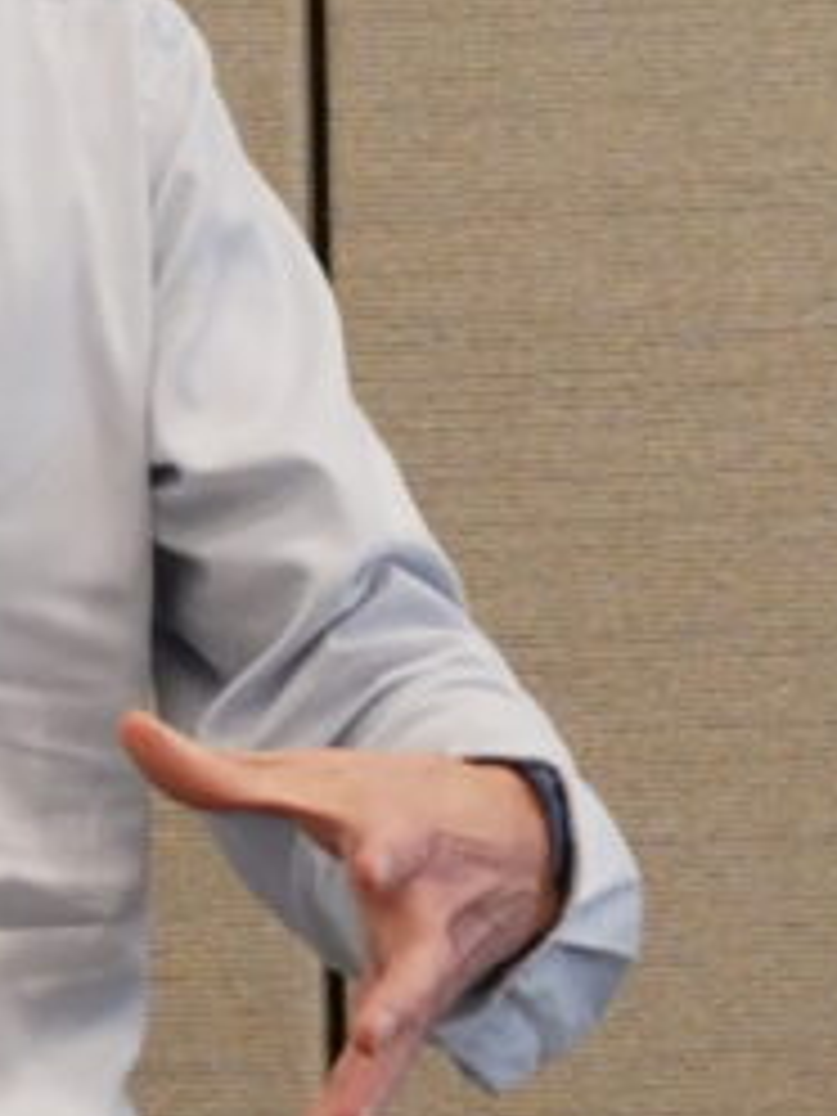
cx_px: -160
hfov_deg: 2.8
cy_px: 117
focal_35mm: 522
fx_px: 16829
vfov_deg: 3.8
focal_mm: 60
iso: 3200
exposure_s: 1/160
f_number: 5.6
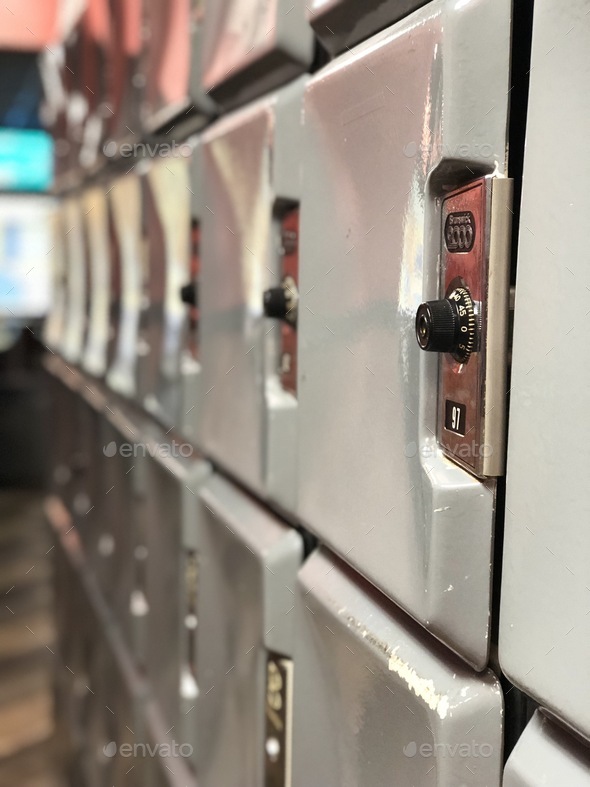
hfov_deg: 25.7
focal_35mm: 57
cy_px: 394
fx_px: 1296
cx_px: 295
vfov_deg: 33.8
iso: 800
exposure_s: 1/60
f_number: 2.8
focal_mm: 6.6
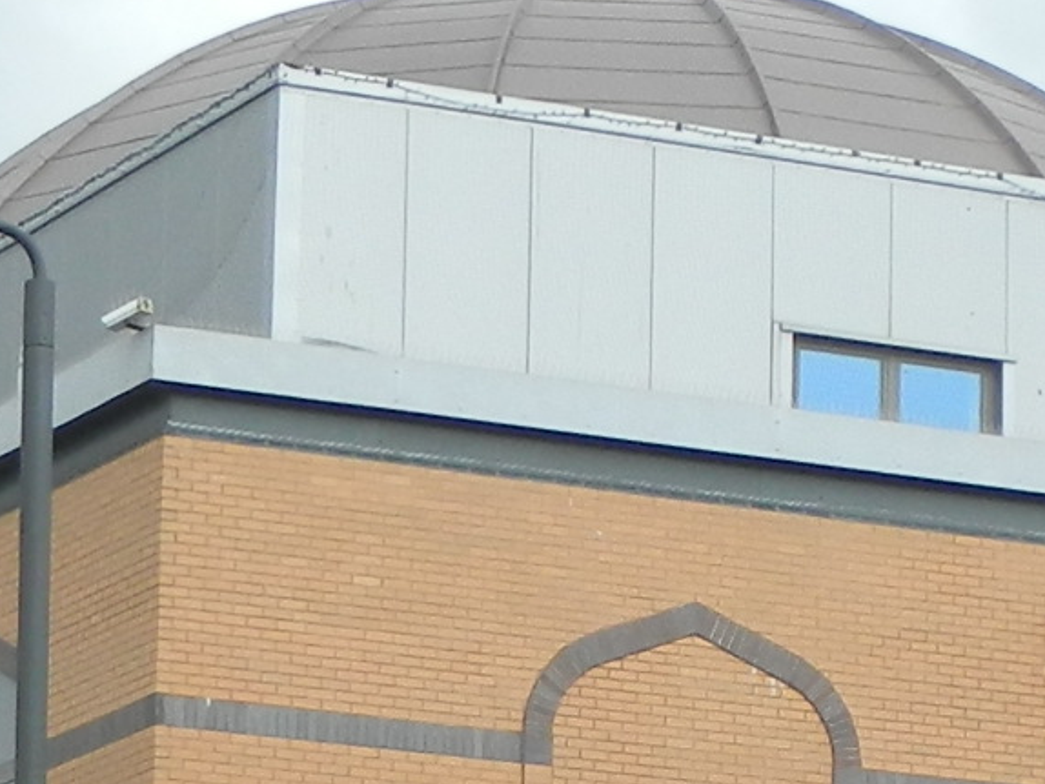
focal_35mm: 233
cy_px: 831
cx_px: 686
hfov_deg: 8.5
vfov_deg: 6.4
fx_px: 7037
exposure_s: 1/500
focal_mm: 7.3
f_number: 3.5
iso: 80
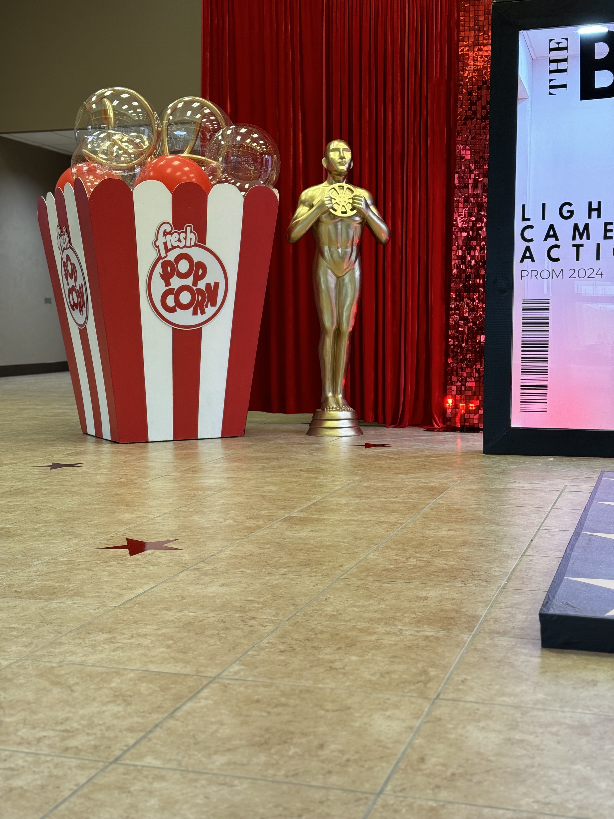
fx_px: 1135
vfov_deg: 39.7
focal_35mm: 48
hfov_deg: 30.3
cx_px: 307
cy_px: 410
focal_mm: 6.76
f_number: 1.78
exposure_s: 1/60
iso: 100
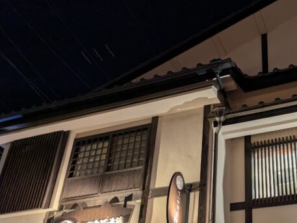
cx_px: 234
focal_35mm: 42
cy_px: 167
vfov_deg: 33.7
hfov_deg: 42.9
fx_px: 360
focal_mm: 5.43
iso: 64
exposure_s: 1/30
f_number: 1.89
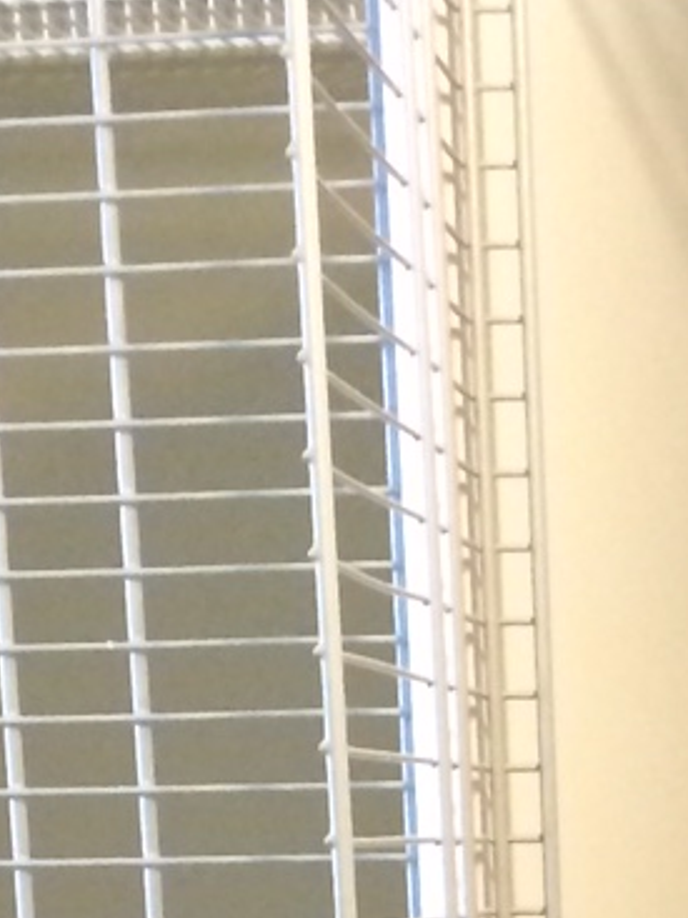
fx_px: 4296
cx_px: 866
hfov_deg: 9.0
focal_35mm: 162
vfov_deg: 10.8
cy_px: 1999
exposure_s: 1/30
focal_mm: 4.15
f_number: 2.2
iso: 320
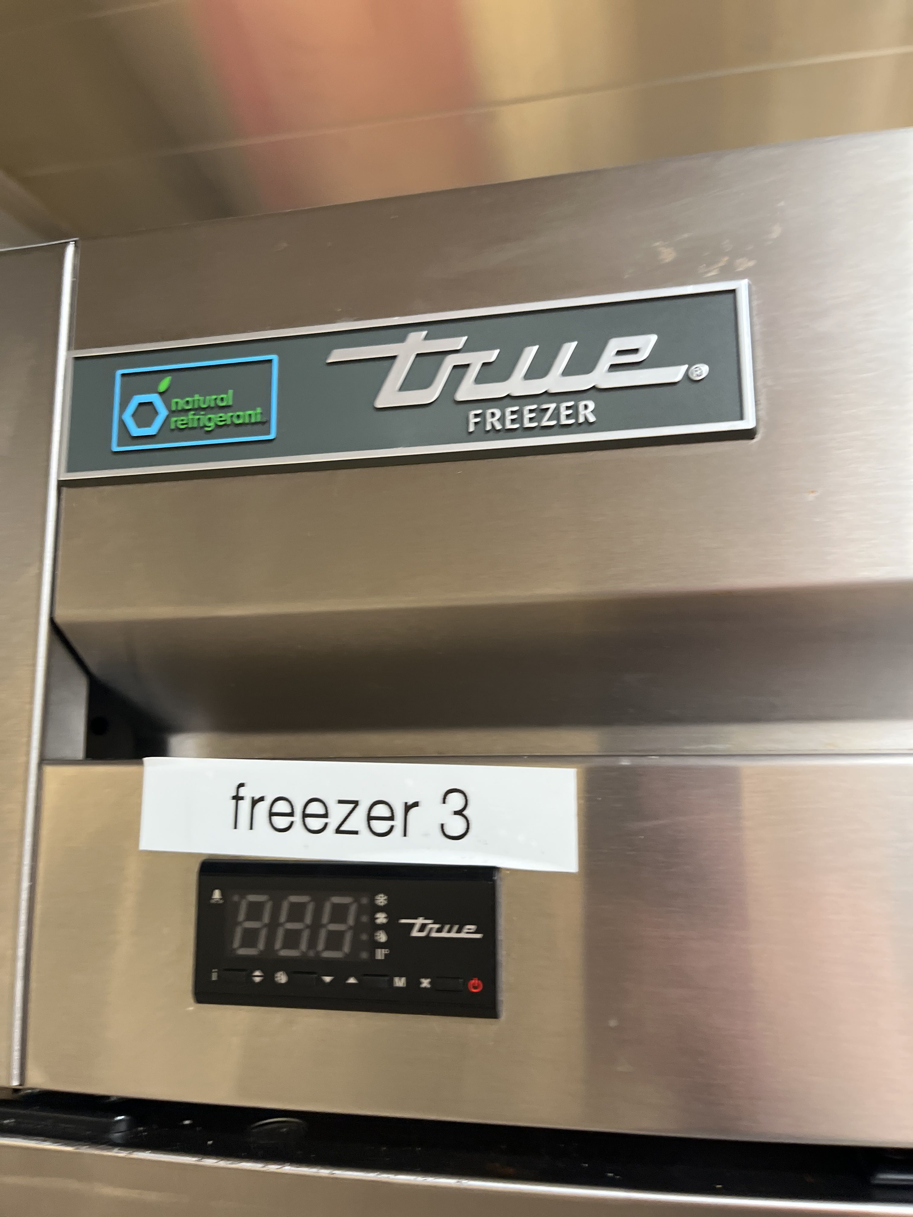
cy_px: 608
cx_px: 456
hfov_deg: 53.1
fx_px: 914
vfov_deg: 67.3
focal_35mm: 26
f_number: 1.6
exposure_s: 1/50
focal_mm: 5.1
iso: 200
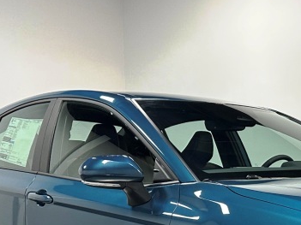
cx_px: 269
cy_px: 276
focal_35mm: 70
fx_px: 608
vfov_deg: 19.6
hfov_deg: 26.9
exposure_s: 1/60
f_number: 1.78
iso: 250
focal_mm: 6.86
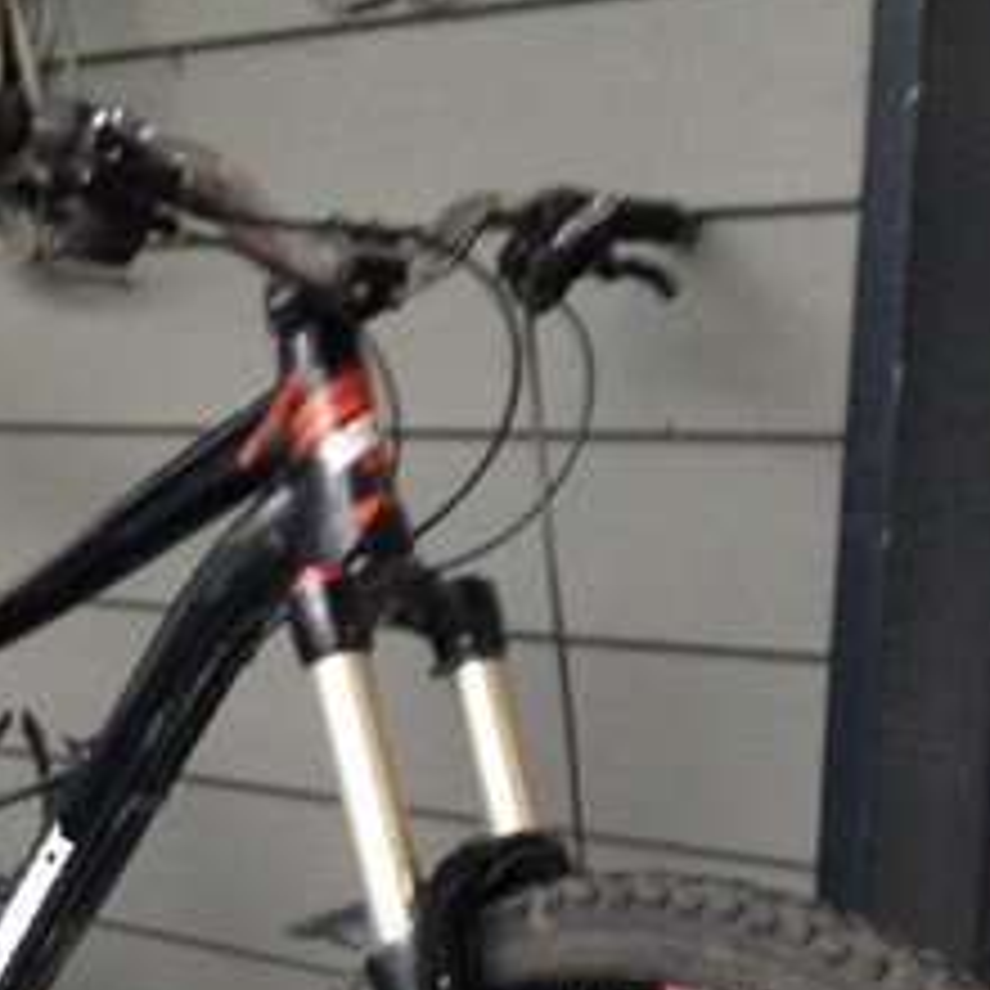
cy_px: 1053
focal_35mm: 85
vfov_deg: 19.6
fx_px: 2750
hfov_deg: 19.6
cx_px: -90
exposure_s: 1/20
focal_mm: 4.12
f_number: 2.4
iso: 250
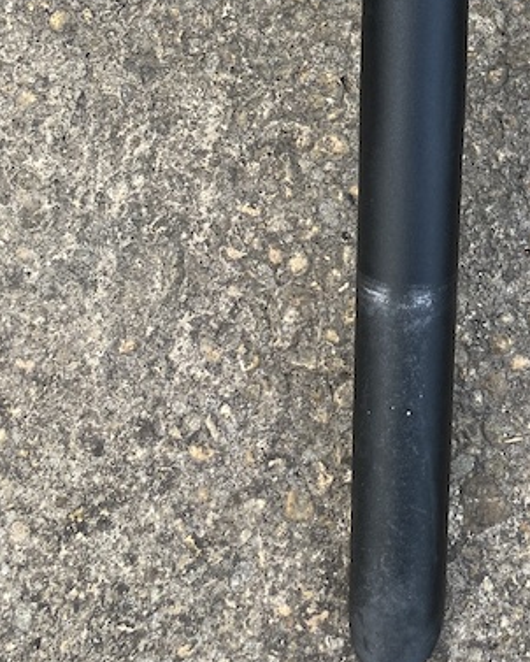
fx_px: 1136
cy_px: 58
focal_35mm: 58
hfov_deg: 25.6
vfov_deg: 30.9
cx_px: 453
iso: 40
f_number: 1.8
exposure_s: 1/121
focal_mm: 3.99
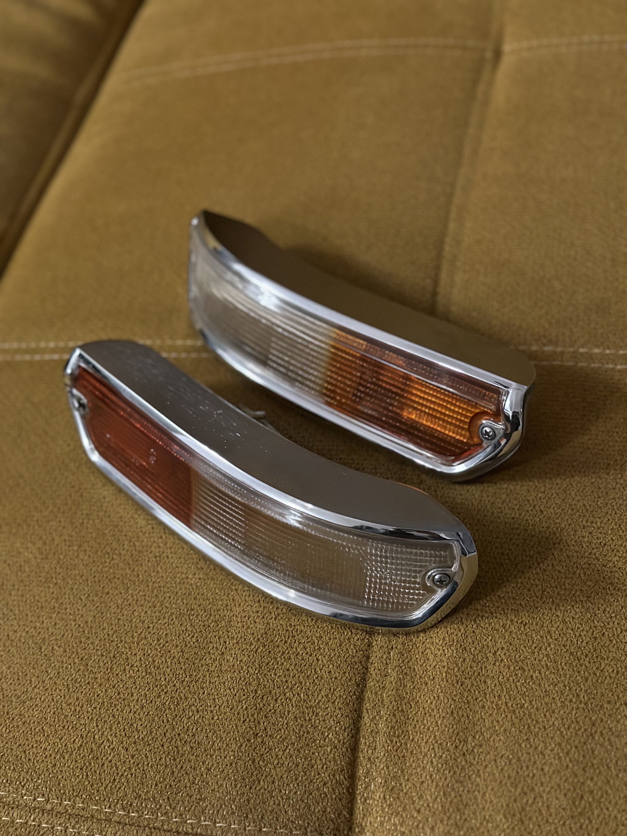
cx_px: 314
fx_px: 1159
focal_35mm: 48
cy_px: 418
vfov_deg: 39.7
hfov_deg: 30.3
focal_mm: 6.86
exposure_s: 1/25
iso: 800
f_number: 1.78
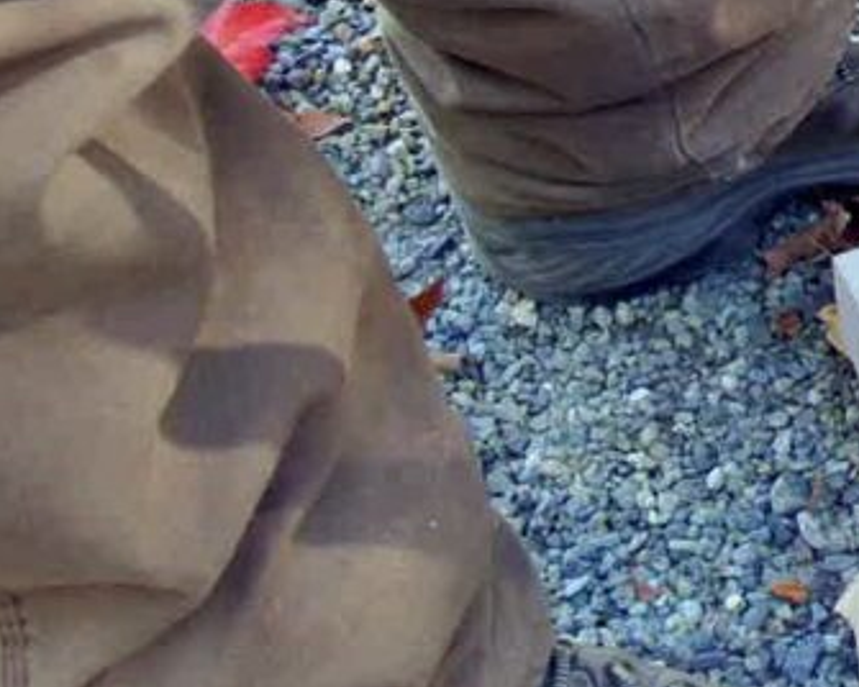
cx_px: 1839
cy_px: 77
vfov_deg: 9.9
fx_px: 3941
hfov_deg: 11.1
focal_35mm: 155
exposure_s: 1/80
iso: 200
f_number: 4
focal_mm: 13.6
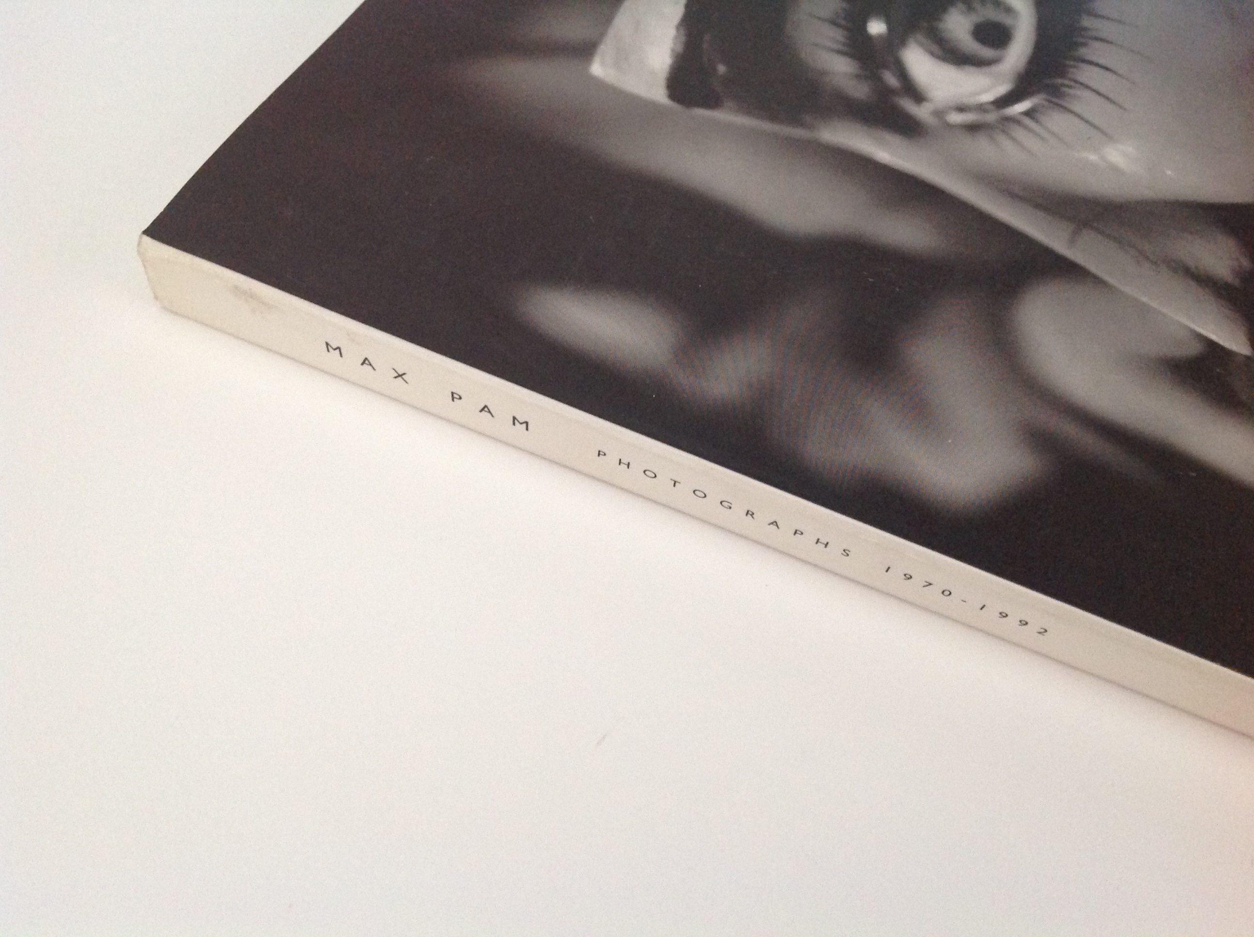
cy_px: 468
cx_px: 627
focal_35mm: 35
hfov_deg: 52.7
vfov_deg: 40.6
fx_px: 1266
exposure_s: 1/15
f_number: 2.4
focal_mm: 4.28
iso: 250
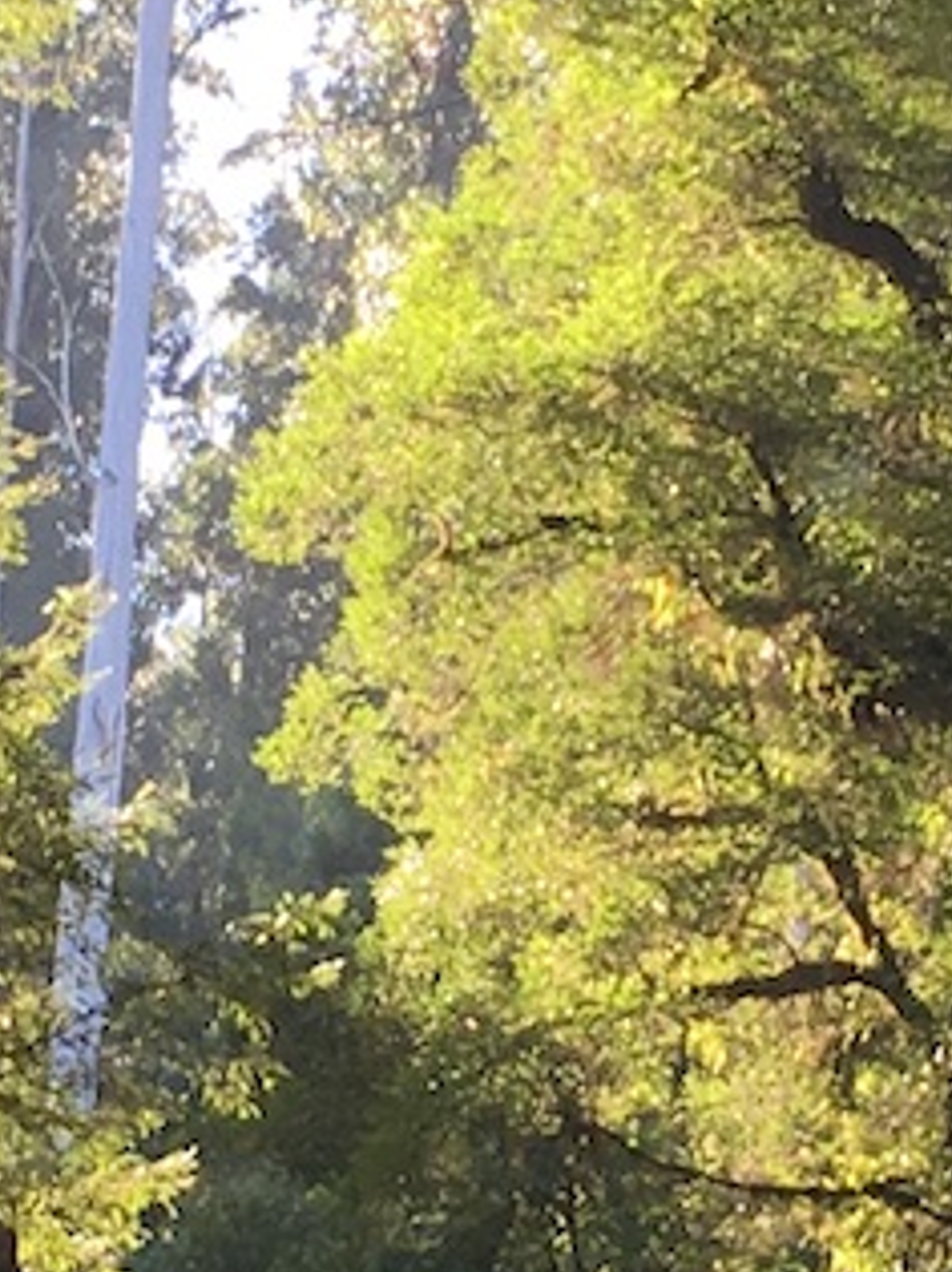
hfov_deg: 8.4
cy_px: 711
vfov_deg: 11.2
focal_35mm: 177
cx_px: 625
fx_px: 6495
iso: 25
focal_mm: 4.15
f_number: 2.2
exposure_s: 1/121
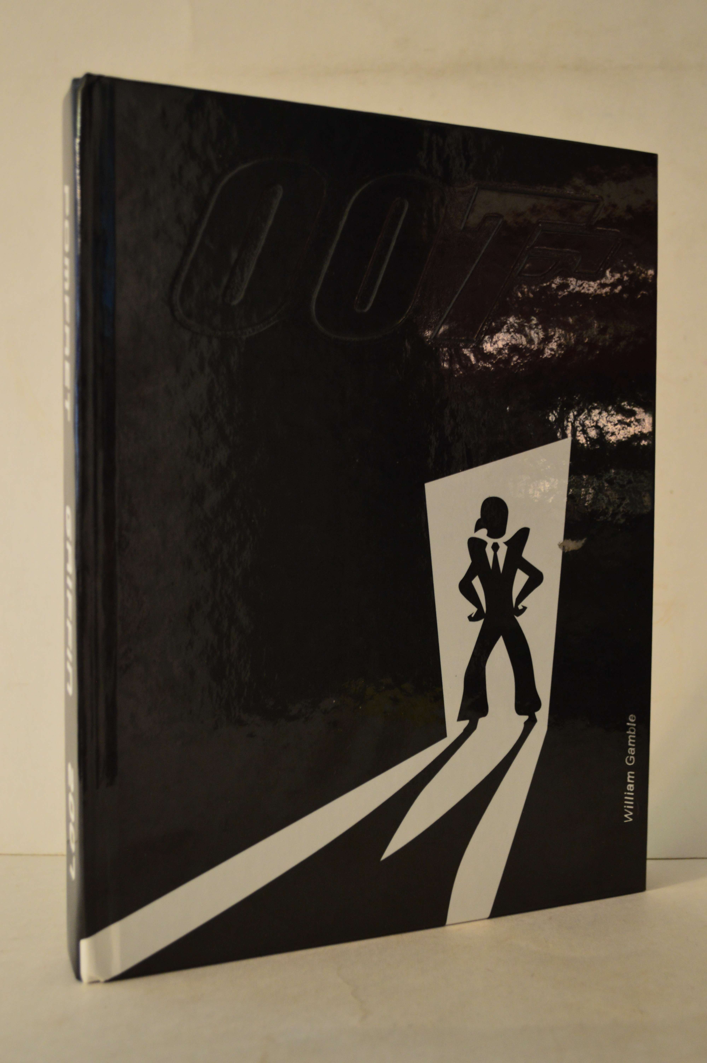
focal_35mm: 42
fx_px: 1239
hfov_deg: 31.8
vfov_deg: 46.4
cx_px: 354
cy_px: 532
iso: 800
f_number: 4.5
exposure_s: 1/8
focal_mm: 28
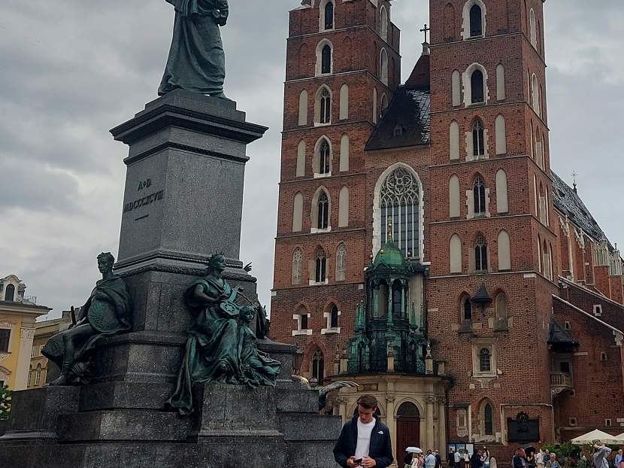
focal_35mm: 53
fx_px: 955
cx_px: 412
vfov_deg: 27.1
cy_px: 114
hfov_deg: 35.8
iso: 25
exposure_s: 1/185
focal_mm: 5.23
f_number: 1.8
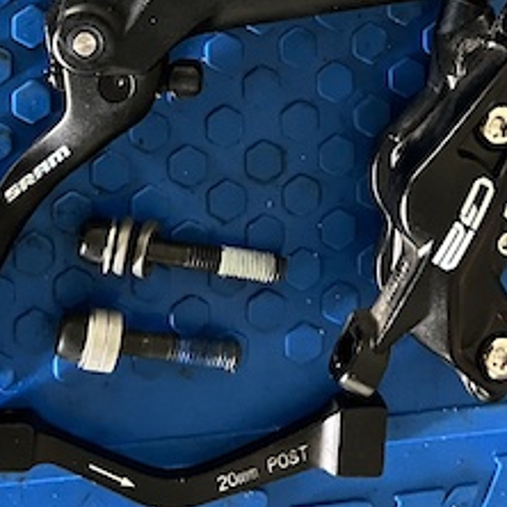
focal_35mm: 83
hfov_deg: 20.8
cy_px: -276
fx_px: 1375
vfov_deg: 18.3
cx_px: 352
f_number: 1.5
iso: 640
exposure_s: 1/30
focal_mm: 5.7
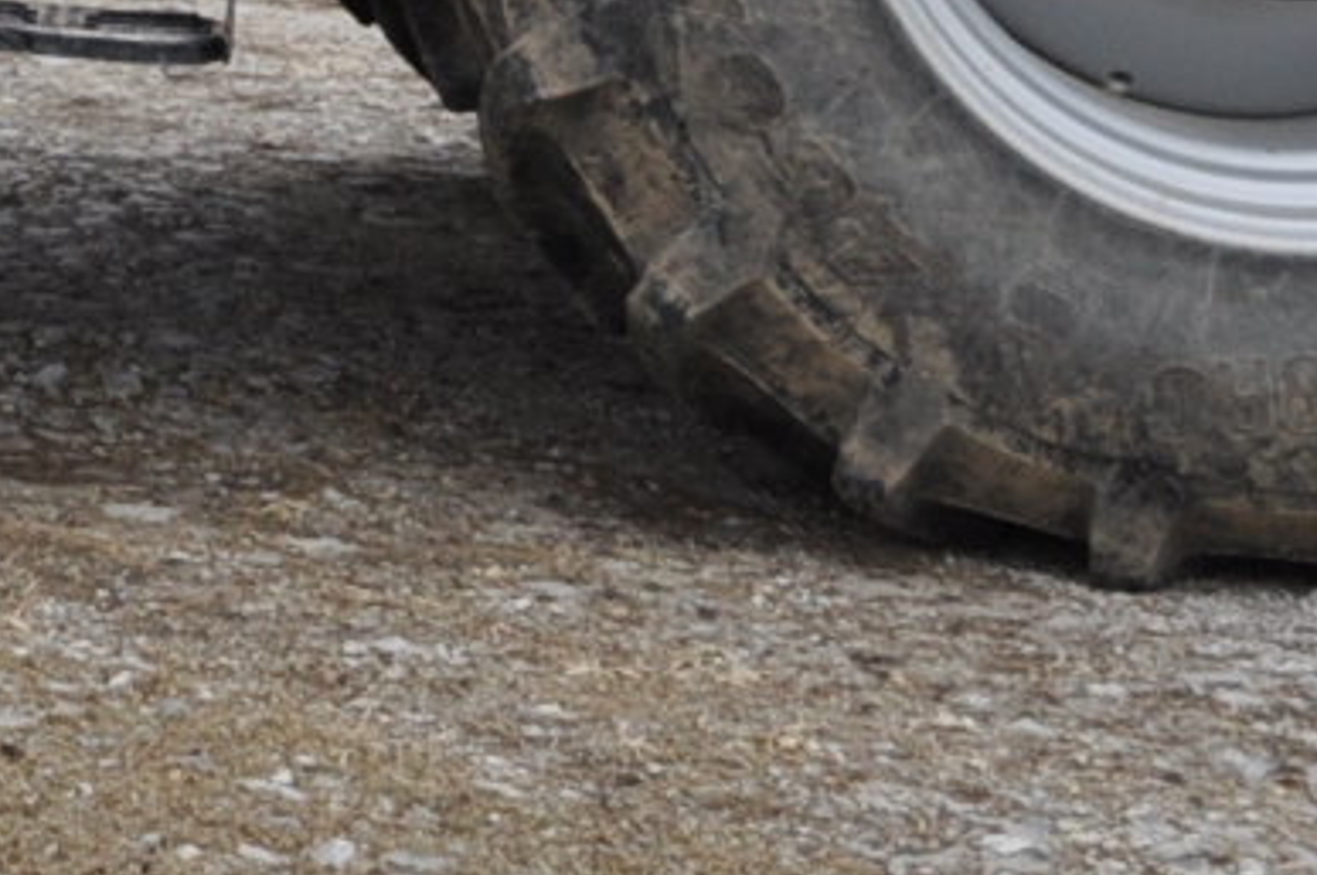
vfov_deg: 6.1
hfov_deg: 9.1
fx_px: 7892
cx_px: -1075
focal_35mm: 216
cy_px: -1045
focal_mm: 26
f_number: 5
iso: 400
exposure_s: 1/100
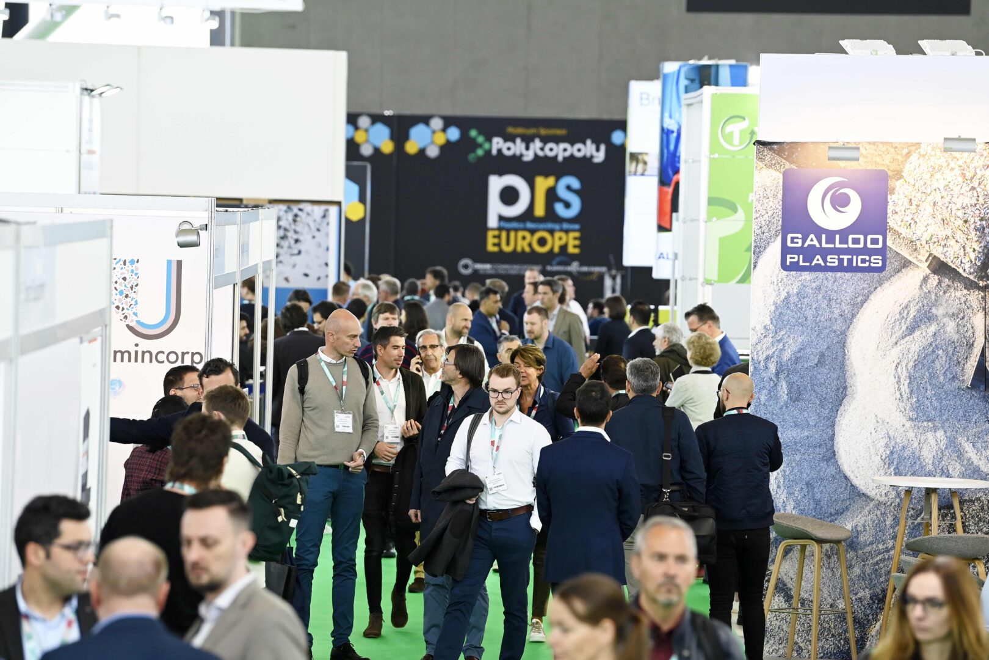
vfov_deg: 7.6
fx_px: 4945
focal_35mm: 180
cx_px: 494
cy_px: 330
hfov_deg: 11.4
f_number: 4.5
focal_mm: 180
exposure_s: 1/250
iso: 1600
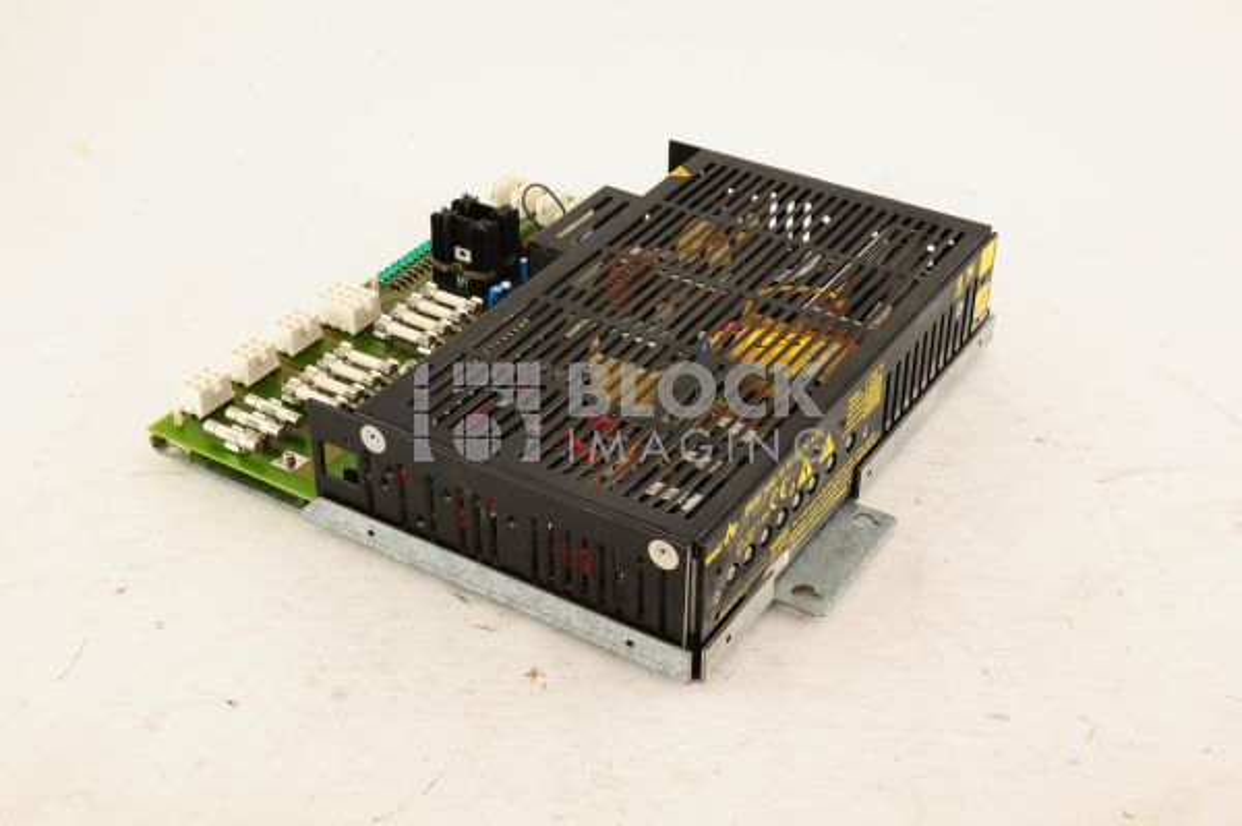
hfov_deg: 39.6
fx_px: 1724
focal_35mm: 50
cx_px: 621
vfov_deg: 26.9
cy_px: 413
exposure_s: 1/125
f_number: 11
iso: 1600
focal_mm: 50
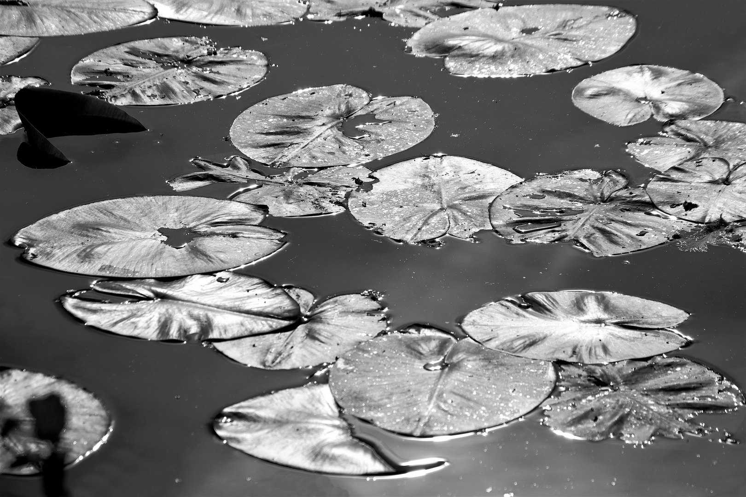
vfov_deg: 6.8
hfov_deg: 10.2
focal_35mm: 202
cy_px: 248
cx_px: 373
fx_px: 4196
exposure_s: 1/1250
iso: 100
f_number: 6.3
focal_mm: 135
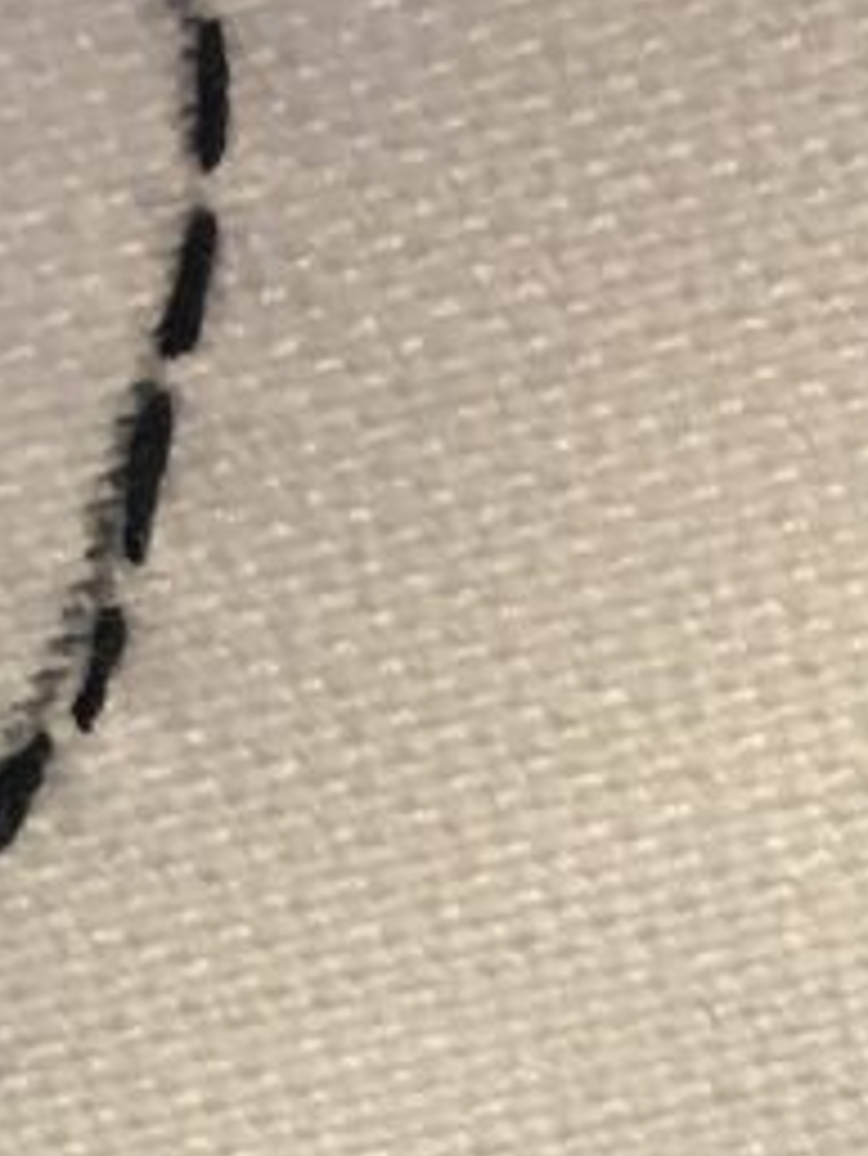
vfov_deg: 11.9
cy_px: 2213
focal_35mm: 150
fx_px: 5011
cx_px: 1151
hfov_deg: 9.7
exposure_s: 1/30
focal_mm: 4.15
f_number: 2.2
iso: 64
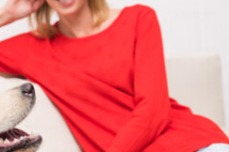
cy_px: 79
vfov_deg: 5.0
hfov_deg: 7.4
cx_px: 22
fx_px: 1756
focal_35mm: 276
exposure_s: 1/200
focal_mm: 112
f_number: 3.2
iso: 125
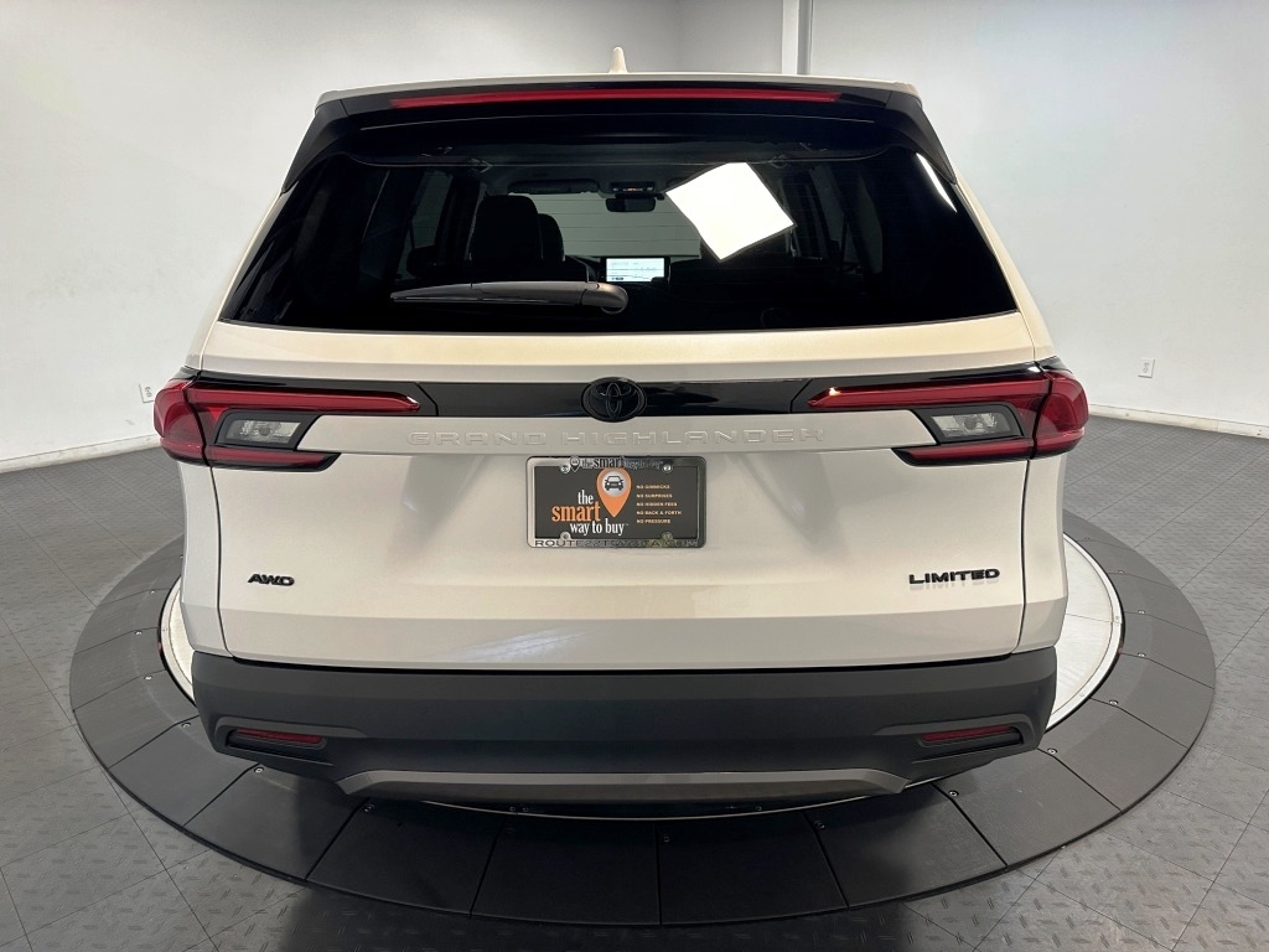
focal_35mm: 24
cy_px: 476
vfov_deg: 56.8
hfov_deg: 71.6
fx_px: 880
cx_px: 634
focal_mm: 6.86
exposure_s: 1/60
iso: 250
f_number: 1.78
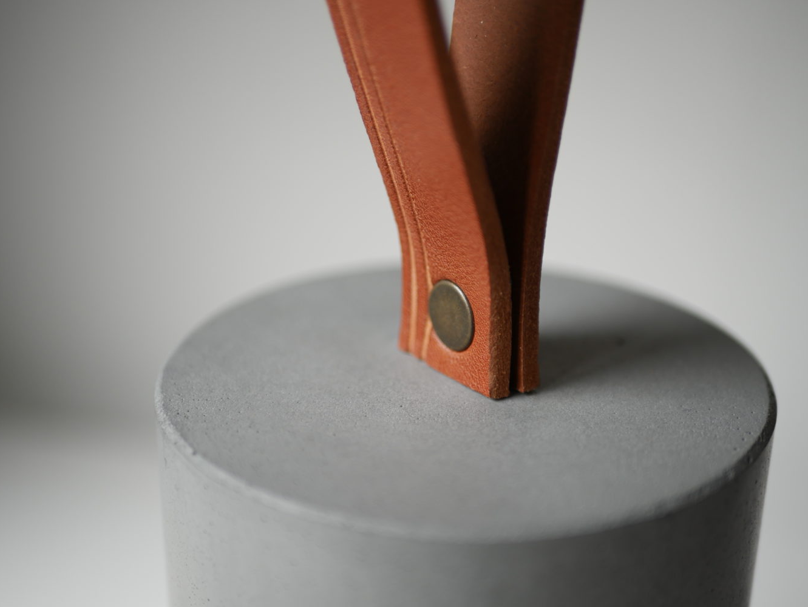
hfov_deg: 35.5
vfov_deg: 27.1
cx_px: 410
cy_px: 323
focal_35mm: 54
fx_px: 1261
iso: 200
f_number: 1.7
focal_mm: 25
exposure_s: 1/200
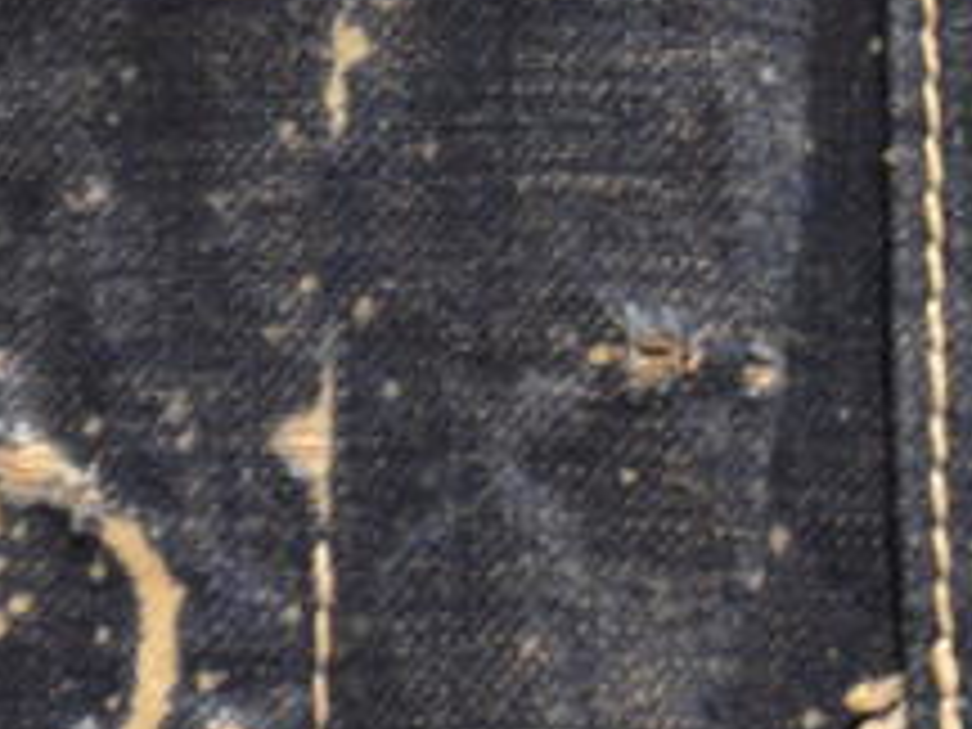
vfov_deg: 6.9
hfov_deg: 9.2
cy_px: 970
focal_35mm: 214
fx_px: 6009
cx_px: 976
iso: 3200
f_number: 5.3
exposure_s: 1/13
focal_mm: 46
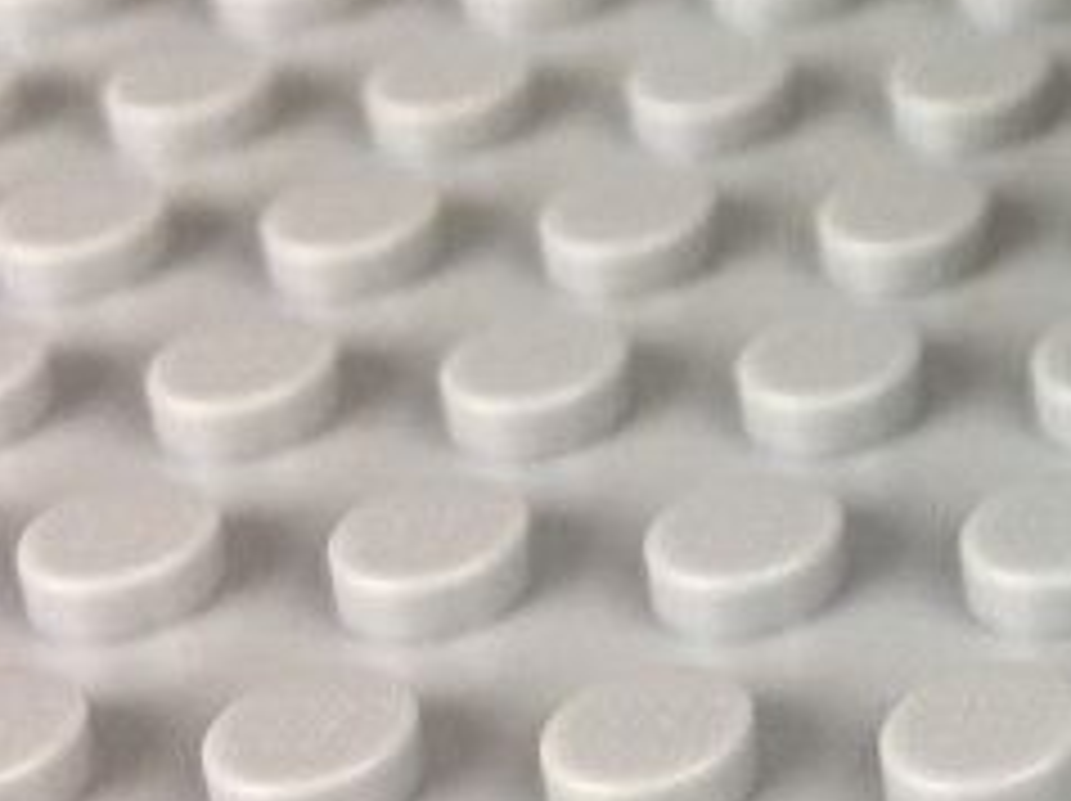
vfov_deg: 11.3
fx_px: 3864
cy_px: -468
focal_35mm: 125
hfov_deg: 13.8
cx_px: 2007
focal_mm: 4.15
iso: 32
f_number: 2.2
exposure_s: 1/40
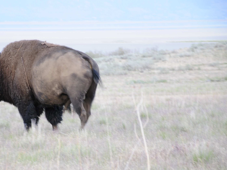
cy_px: 97
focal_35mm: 218
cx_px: 67
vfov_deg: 6.8
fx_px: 1427
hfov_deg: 9.1
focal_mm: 105
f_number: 5.6
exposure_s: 1/15
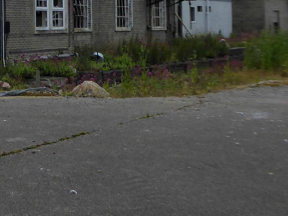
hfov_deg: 20.7
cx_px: -112
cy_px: 14
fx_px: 699
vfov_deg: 17.3
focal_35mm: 84
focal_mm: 5
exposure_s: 1/1600
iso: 125
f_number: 3.5
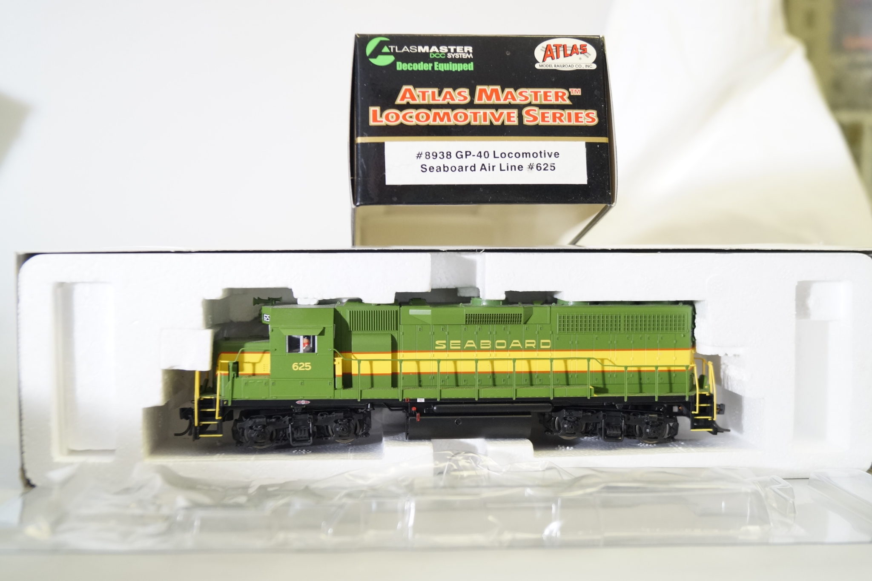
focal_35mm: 42
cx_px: 436
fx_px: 1017
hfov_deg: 46.4
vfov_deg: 31.9
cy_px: 290
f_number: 4.5
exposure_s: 1/160
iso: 640
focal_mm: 28
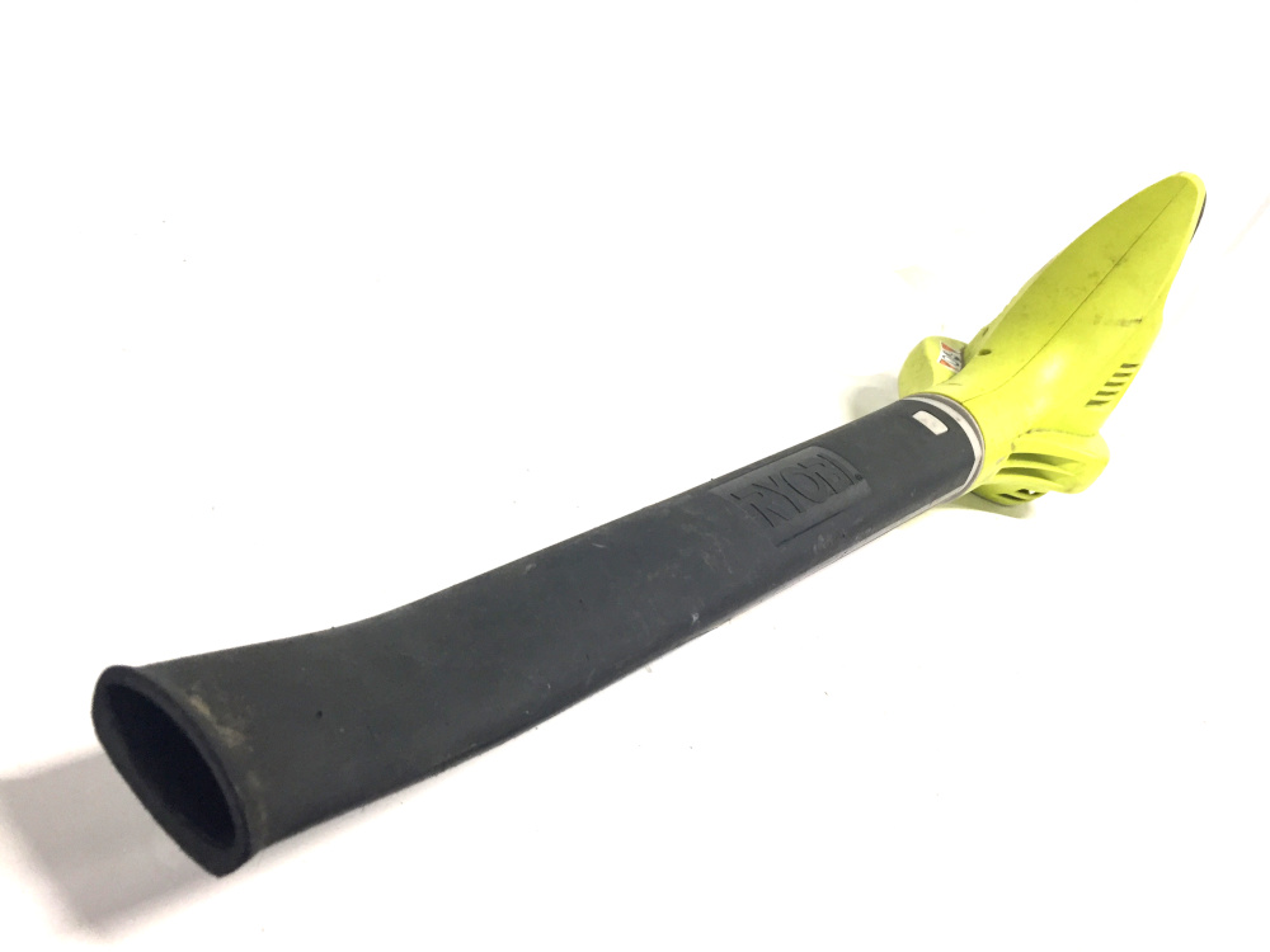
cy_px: 476
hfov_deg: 61.7
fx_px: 1064
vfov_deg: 48.2
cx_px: 635
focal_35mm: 29
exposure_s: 1/30
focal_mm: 4.15
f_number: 2.2
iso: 50
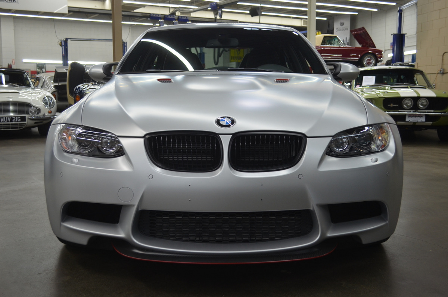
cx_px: 224
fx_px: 484
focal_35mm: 39
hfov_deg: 49.6
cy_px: 148
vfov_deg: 34.1
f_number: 4.2
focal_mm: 26
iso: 400
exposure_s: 1/60
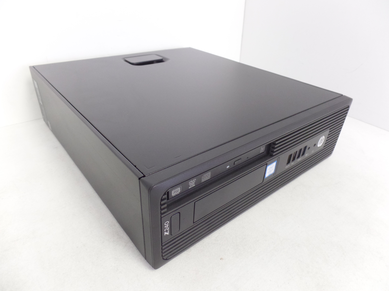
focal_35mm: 23
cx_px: 194
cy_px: 146
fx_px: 258
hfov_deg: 73.9
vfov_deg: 58.9
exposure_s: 1/30
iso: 400
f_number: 2.8
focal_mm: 4.1
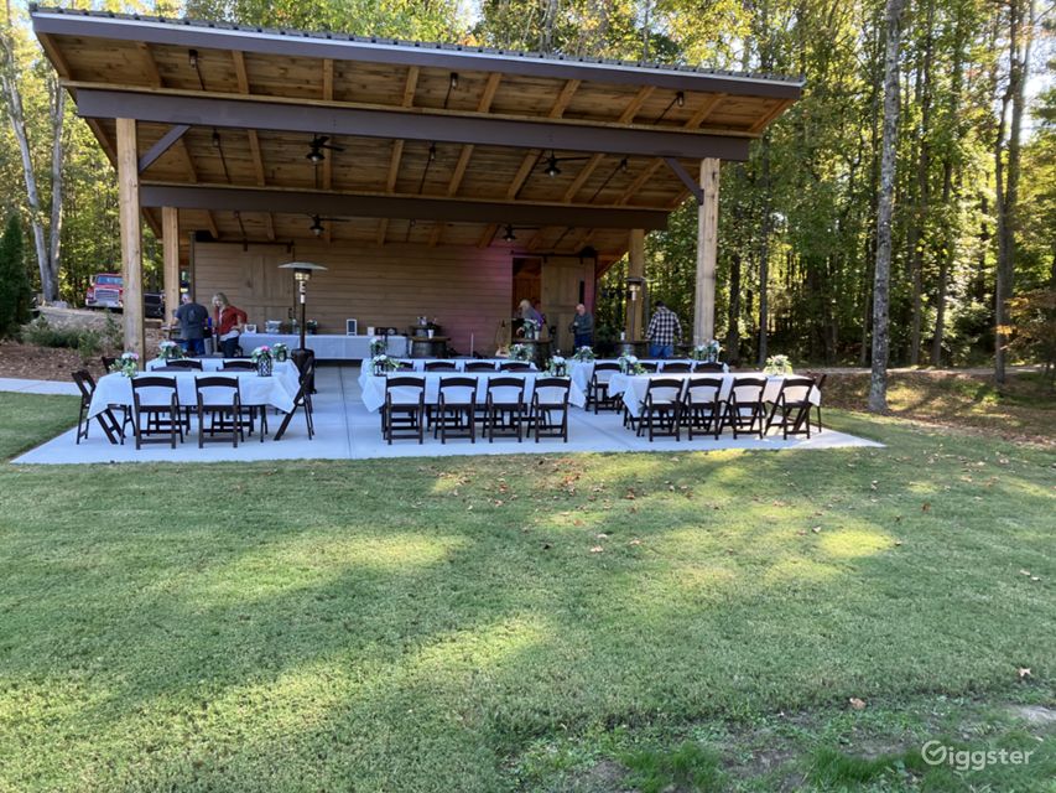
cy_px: 396
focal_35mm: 28
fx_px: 854
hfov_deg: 63.4
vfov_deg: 49.8
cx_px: 528
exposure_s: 1/124
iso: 40
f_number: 1.8
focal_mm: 3.99
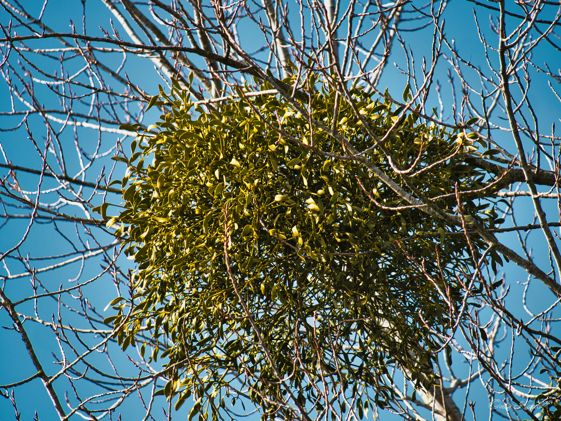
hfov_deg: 4.0
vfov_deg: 3.0
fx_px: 7974
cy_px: 210
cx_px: 280
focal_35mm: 492
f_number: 5.3
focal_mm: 246
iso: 200
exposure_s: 1/640
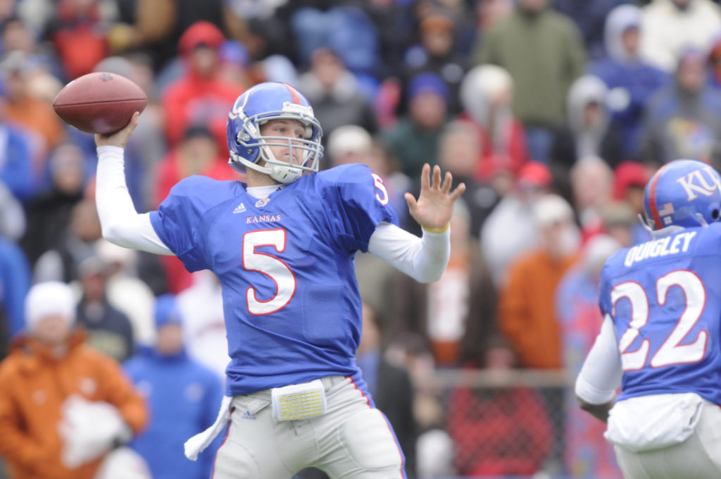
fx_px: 12601
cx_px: 360
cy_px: 240
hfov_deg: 3.3
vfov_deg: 2.2
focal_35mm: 630
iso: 640
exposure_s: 1/640
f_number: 4
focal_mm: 420
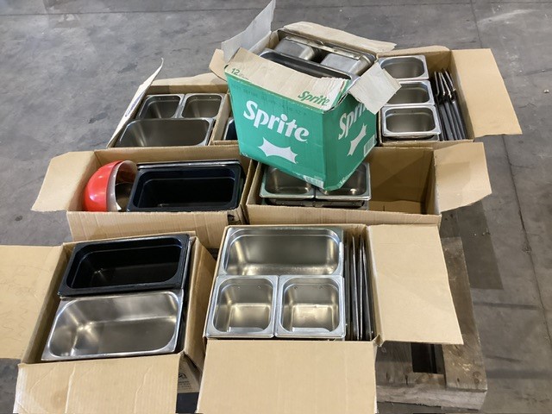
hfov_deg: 58.4
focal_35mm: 31
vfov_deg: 45.4
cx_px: 276
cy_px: 207
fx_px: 494
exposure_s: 1/50
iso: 320
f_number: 2.4
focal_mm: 3.3
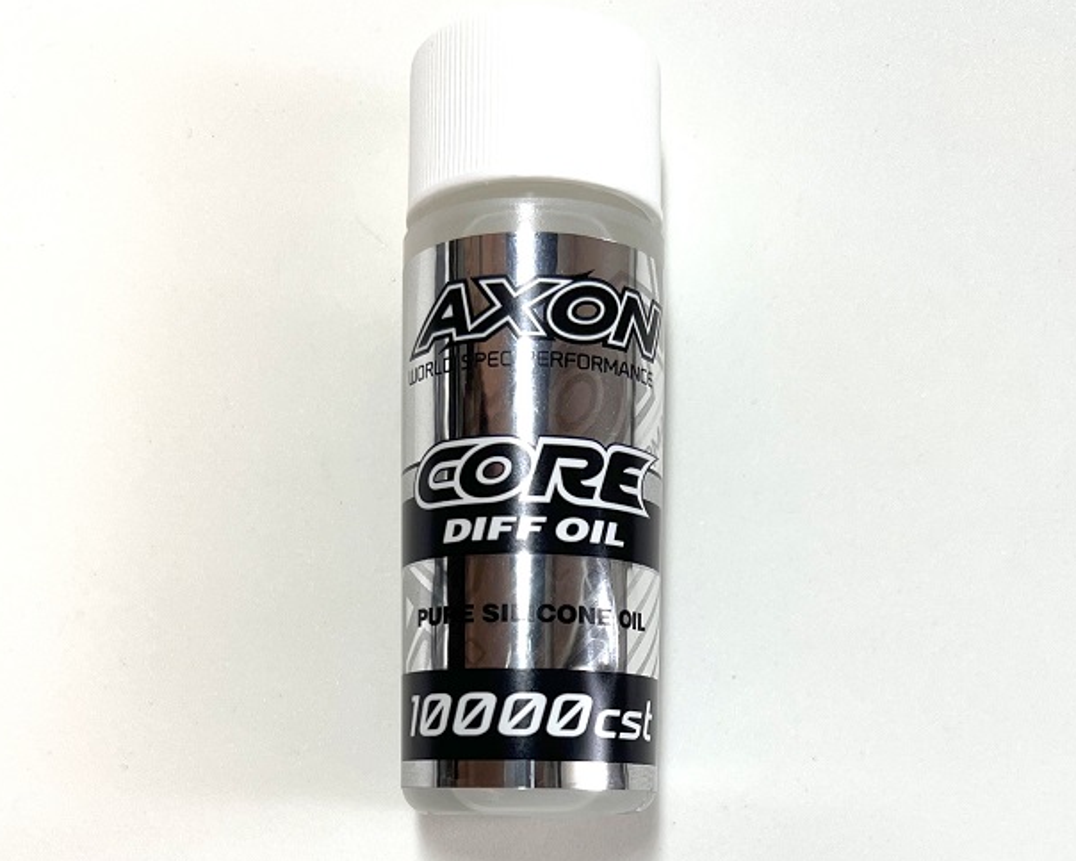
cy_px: 430
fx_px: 892
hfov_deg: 62.2
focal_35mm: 28
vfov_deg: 51.5
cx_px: 540
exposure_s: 1/192
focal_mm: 5.7
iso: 40
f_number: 1.5
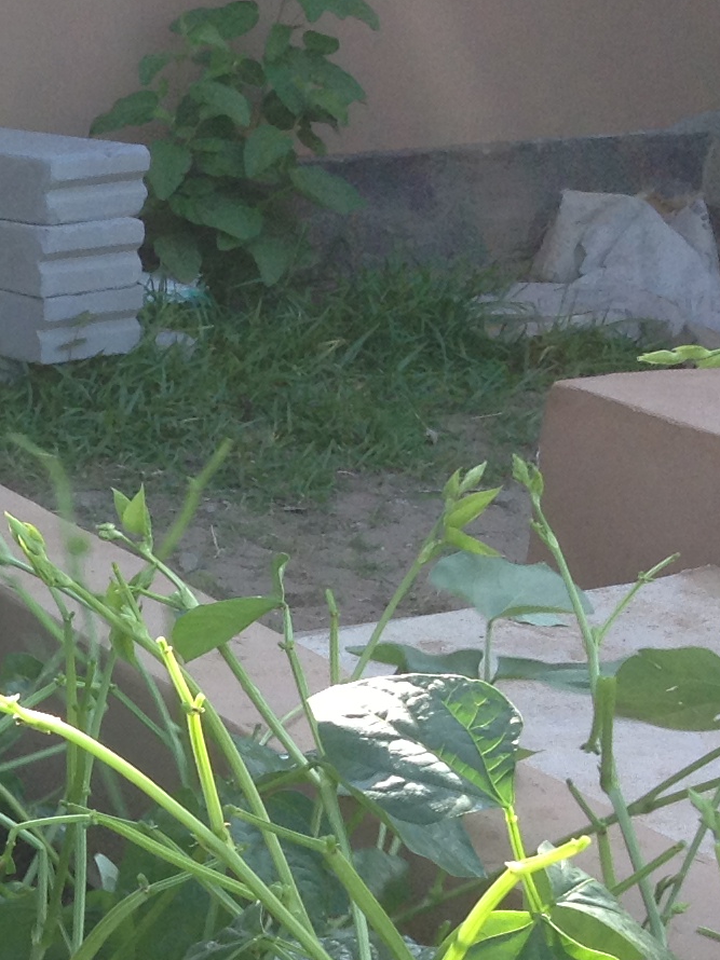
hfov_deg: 13.5
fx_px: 2664
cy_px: 753
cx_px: -656
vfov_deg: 20.2
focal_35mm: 96
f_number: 2.4
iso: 32
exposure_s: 1/148
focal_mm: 3.3
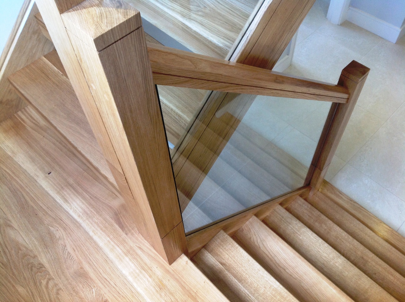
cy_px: 151
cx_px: 202
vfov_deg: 40.6
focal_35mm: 35
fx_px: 409
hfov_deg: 52.7
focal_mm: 4.28
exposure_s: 1/24
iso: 64
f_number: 2.4
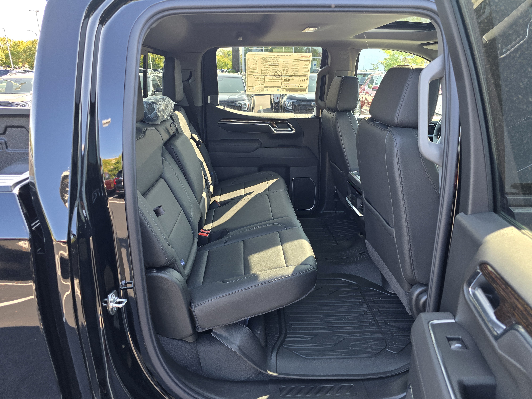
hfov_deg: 73.9
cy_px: 200
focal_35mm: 23
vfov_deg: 58.9
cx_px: 266
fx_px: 353
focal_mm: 6.3
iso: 80
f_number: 1.7
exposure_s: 1/180
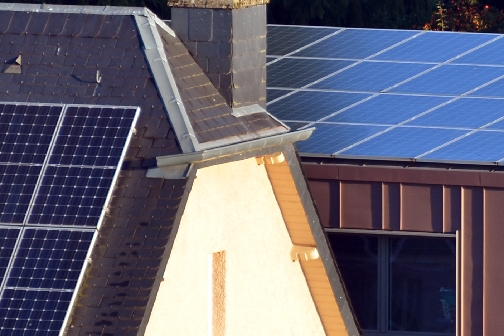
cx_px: 799
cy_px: 316
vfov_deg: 0.9
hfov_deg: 1.3
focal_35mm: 1572
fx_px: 22009
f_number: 5.6
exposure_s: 1/200
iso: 140
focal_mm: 300
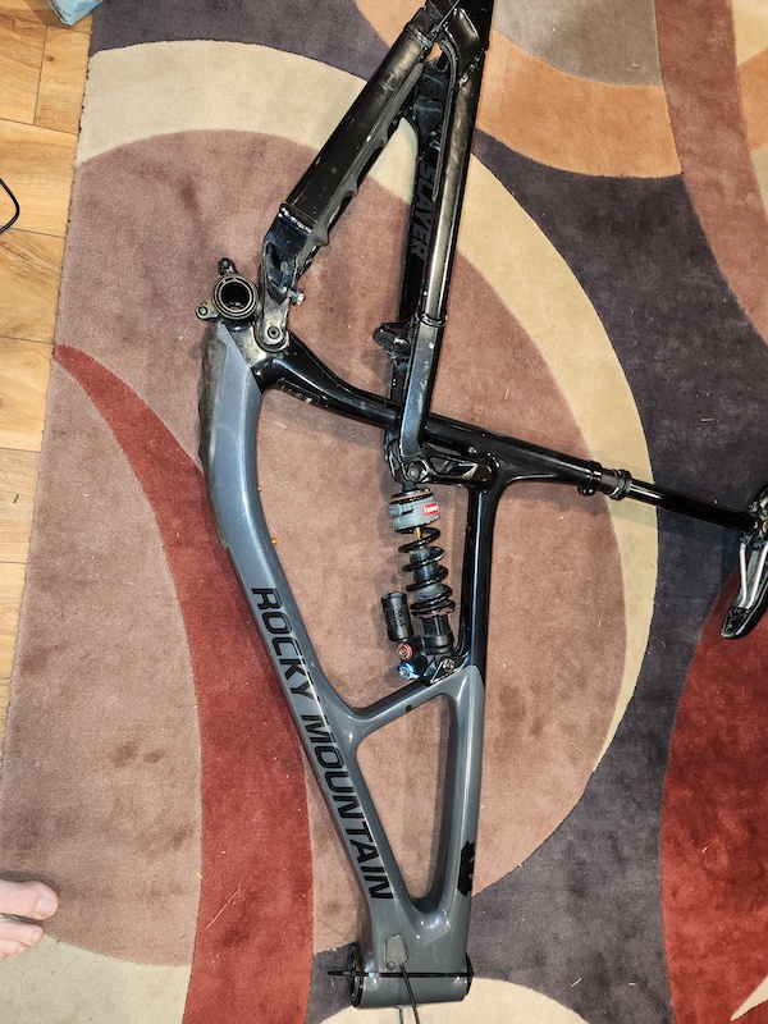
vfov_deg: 73.9
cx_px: 384
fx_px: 680
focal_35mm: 23
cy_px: 512
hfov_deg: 58.9
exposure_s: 1/20
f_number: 1.8
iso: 160
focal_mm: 6.4
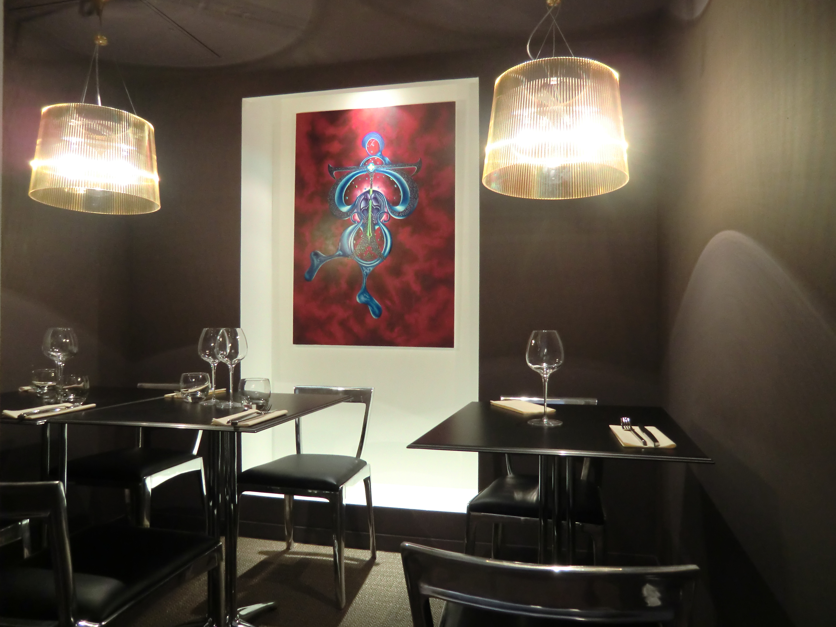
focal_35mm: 24
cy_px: 314
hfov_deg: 71.6
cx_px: 418
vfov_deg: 56.8
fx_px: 580
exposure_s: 1/20
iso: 400
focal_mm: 4.3
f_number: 3.2
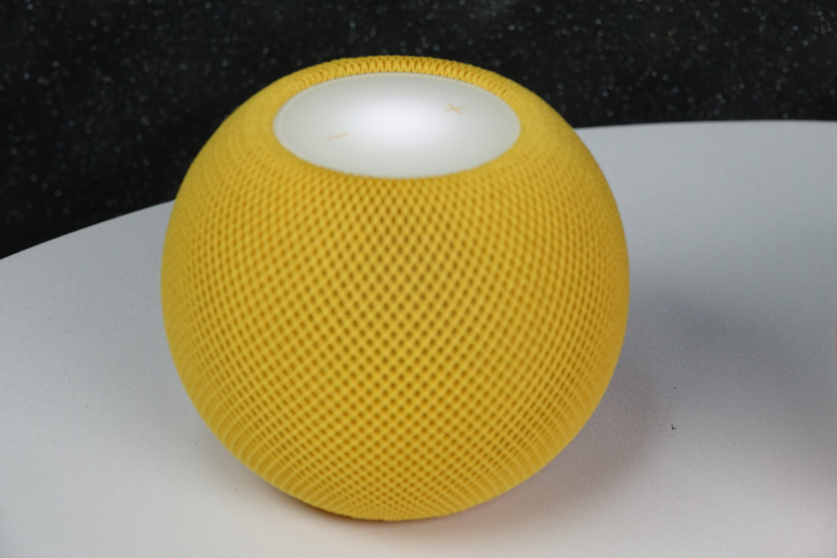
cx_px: 418
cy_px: 279
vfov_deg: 10.2
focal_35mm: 135
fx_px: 3139
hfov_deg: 15.2
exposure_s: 1/60
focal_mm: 49.51
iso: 250
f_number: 5.6
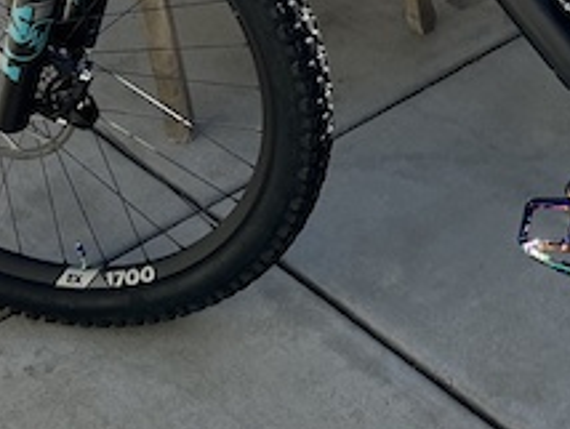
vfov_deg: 14.7
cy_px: -99
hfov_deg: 19.4
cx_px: 629
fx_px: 1599
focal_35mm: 97
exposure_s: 1/3077
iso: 50
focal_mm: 5.7
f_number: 1.5
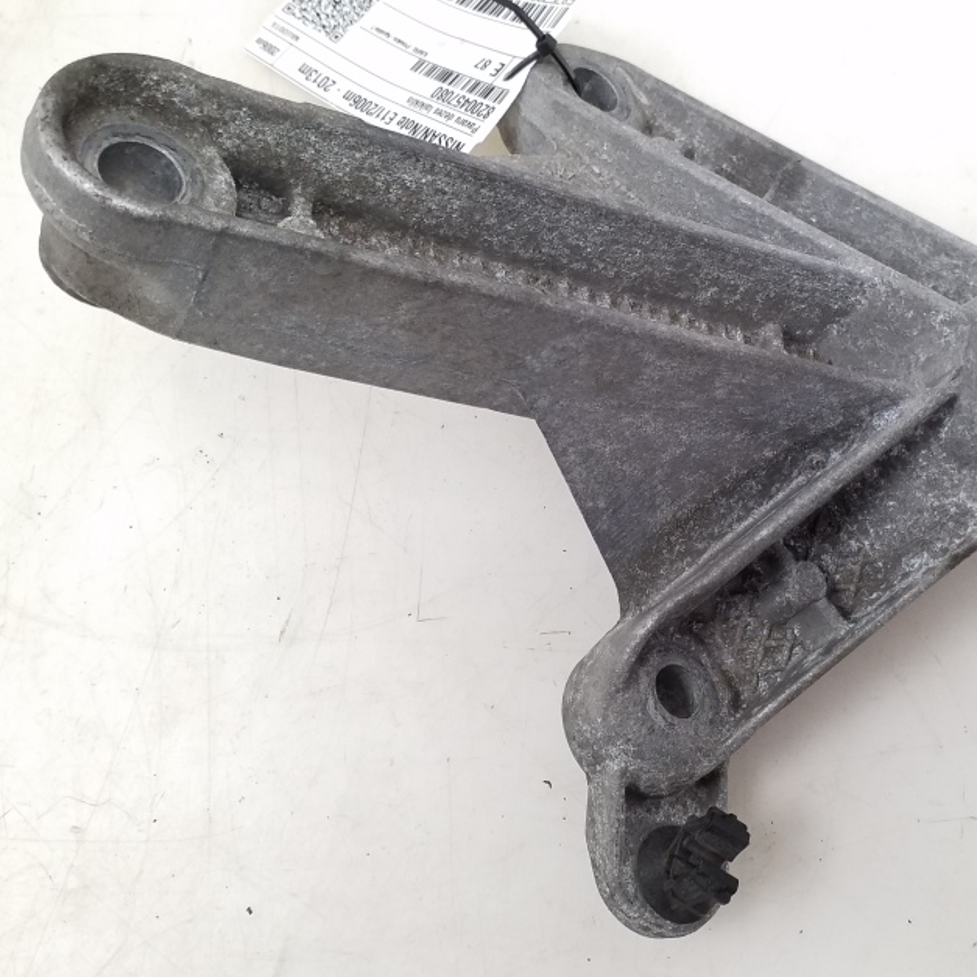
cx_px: 693
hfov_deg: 41.9
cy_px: 424
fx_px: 1245
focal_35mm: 39
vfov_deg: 42.7
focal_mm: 3.6
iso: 125
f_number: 1.9
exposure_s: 1/50
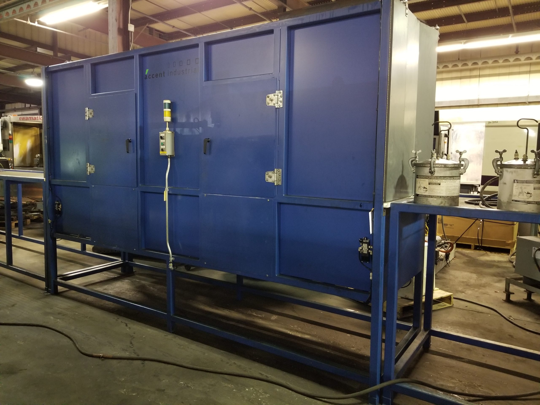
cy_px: 202
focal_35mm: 26
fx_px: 406
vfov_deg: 53.1
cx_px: 270
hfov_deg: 67.3
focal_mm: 4.25
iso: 320
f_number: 1.7
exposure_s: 1/10
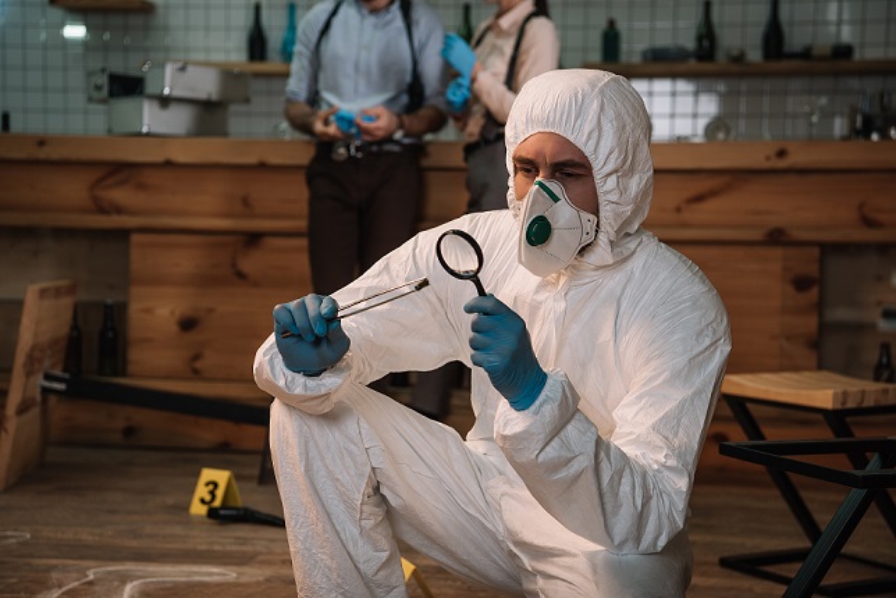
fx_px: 1544
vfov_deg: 21.9
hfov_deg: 32.4
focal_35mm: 62
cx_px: 448
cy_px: 299
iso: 250
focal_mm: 62
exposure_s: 1/200
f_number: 4
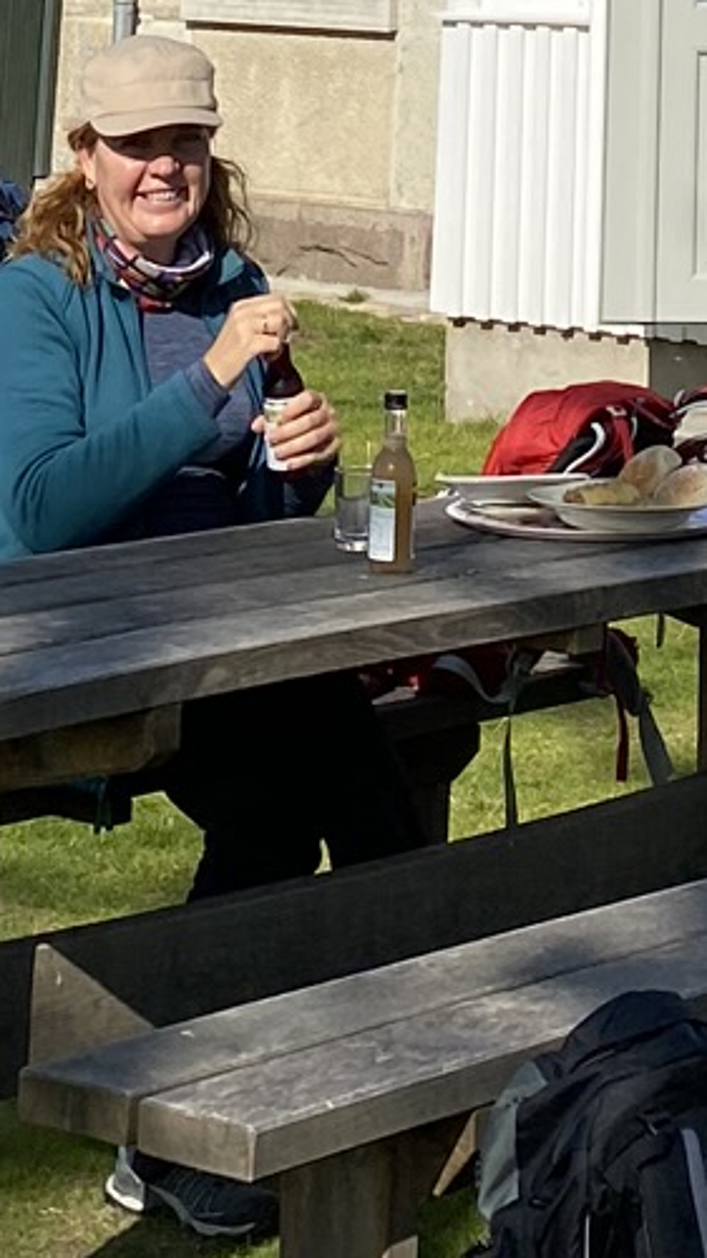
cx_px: 596
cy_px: -1027
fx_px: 3869
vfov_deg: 15.7
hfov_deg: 10.4
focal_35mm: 116
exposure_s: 1/2817
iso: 32
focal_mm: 4.25
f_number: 1.8
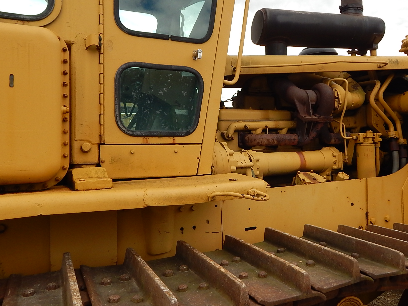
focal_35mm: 32
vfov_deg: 44.1
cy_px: 132
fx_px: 377
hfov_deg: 56.5
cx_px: 239
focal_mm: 4
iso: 125
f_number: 3
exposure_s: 1/800
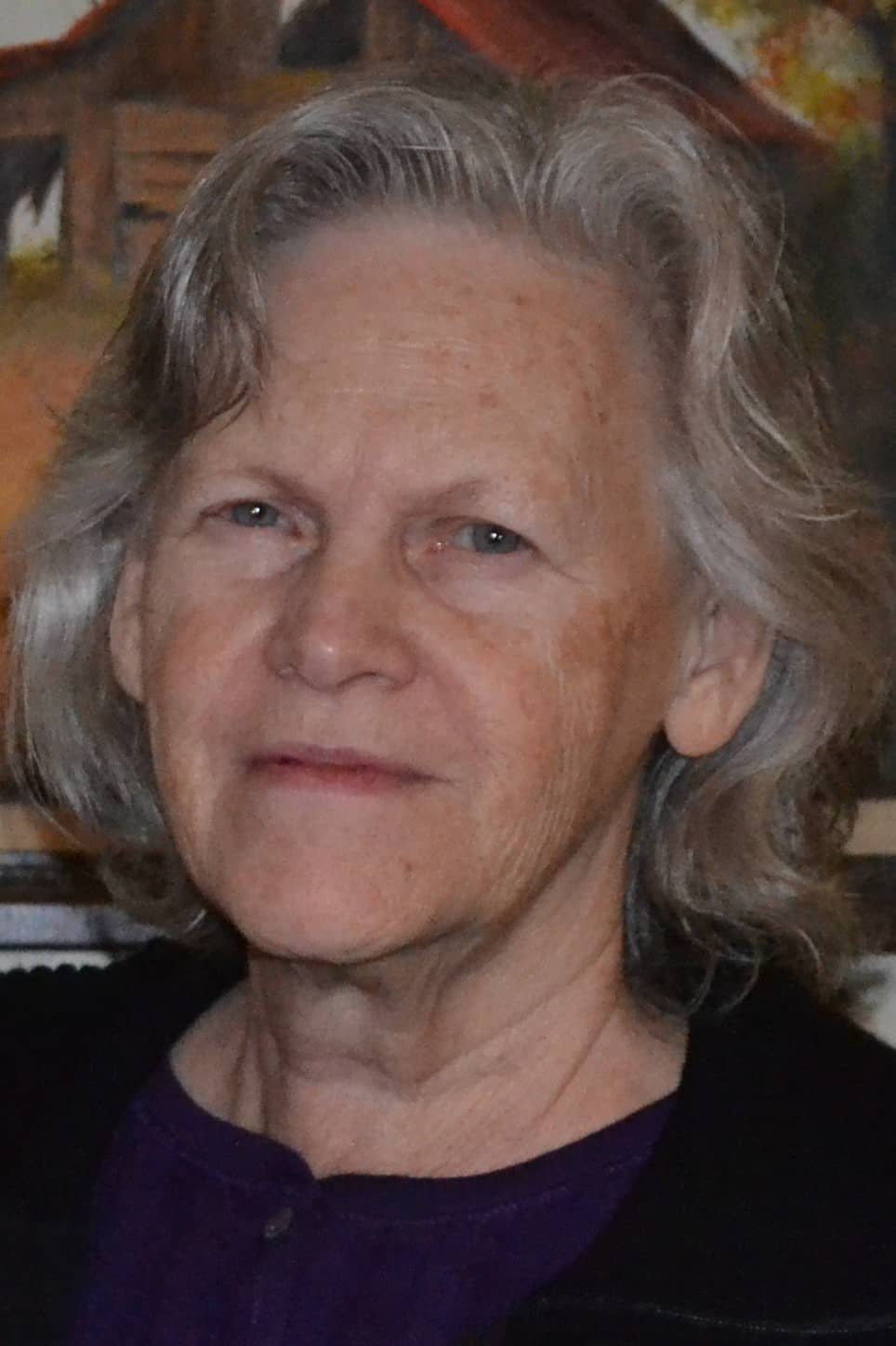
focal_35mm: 75
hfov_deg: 18.2
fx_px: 2801
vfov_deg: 27.0
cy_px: 673
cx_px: 448
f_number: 5.6
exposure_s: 1/60
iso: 3200
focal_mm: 50
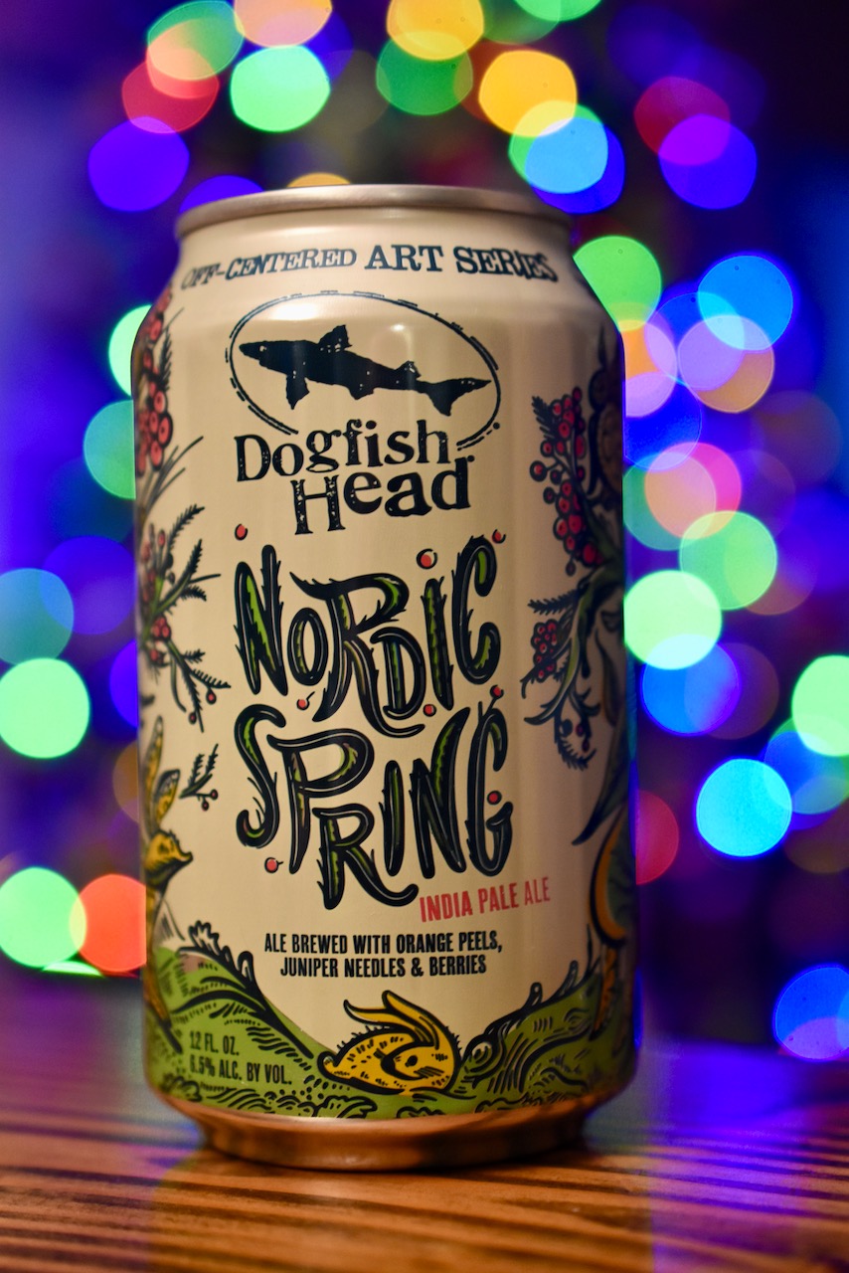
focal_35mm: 60
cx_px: 424
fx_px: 2121
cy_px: 636
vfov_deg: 33.4
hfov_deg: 22.6
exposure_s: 1/50
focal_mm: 40
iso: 1600
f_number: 3
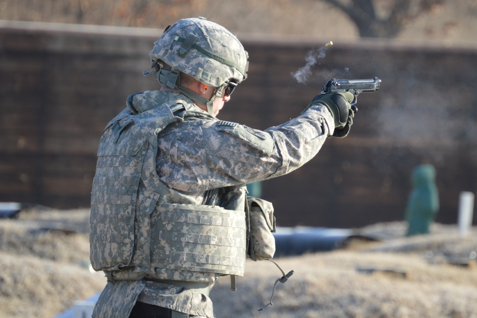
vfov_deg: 4.6
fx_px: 3975
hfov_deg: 6.9
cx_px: 238
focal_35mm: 300
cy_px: 159
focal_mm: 200
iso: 400
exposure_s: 1/640
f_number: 5.6
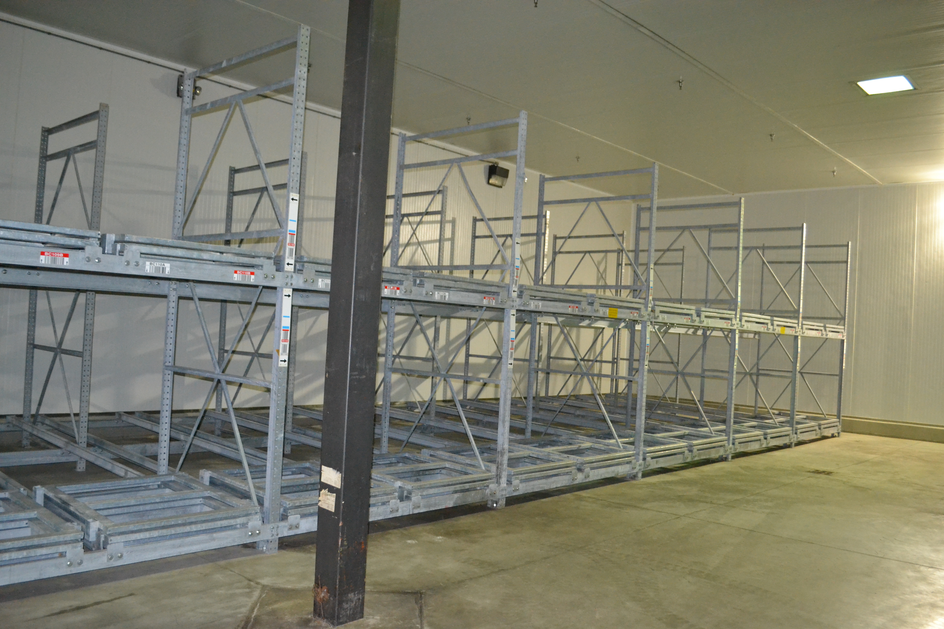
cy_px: 314
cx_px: 472
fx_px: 787
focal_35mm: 30
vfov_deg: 43.6
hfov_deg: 61.9
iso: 3200
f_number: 3.8
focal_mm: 20
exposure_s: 1/60
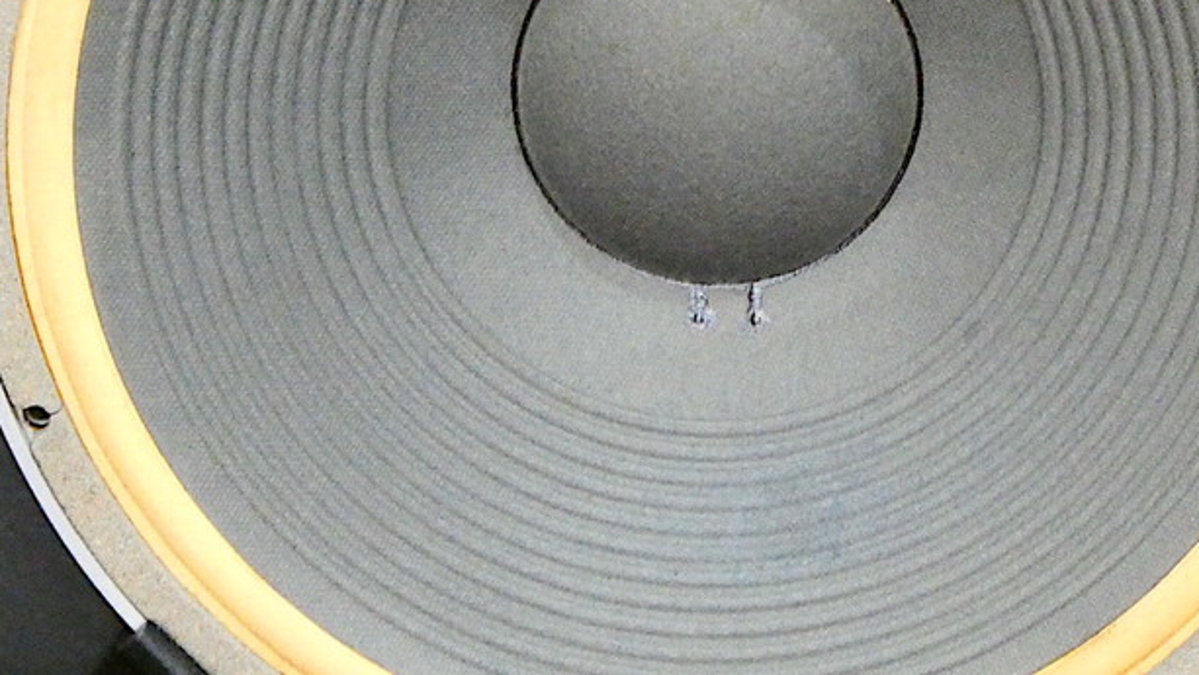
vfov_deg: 4.5
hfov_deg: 7.9
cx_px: 688
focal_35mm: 273
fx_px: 8681
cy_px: 174
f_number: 6.3
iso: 1600
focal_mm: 28.7
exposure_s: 1/15
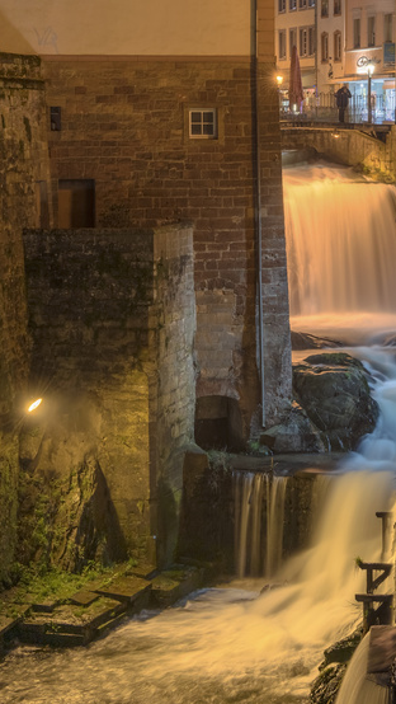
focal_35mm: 94
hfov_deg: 12.8
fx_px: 1753
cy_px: 188
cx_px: 313
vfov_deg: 22.5
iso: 64
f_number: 8
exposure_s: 1/1.67
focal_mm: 46
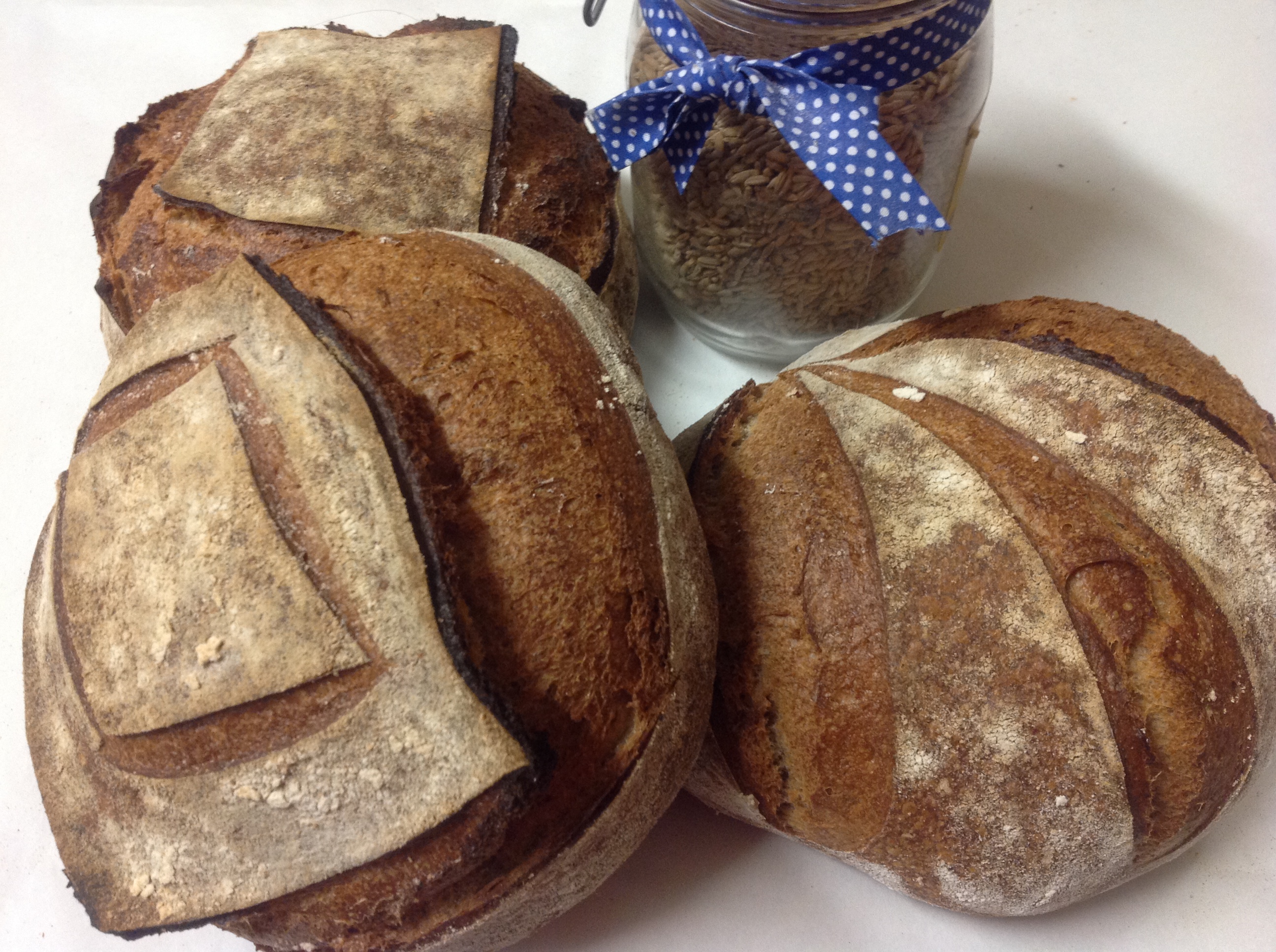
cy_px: 476
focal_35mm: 35
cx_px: 638
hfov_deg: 52.7
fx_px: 1288
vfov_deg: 40.6
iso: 125
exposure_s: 1/17
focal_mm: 4.28
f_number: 2.4
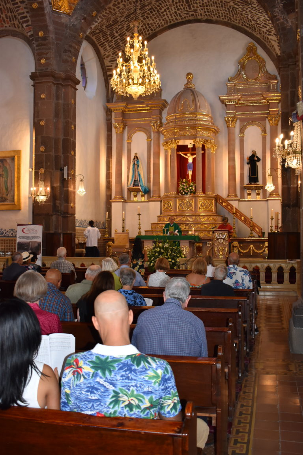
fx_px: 454
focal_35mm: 36
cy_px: 228
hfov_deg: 36.9
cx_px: 152
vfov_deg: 53.1
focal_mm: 24
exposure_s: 1/80
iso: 800
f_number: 4.5
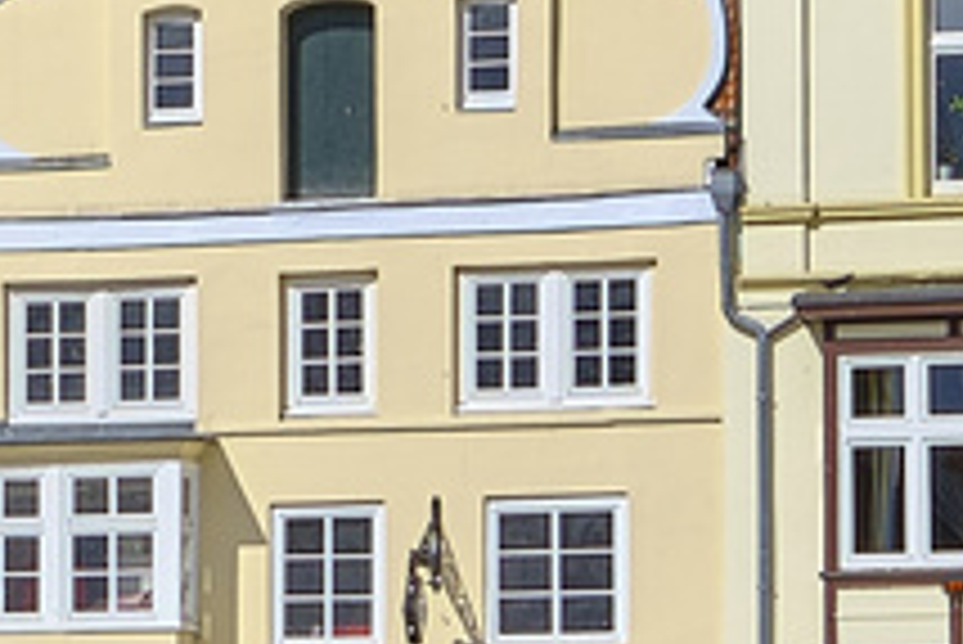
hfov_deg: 9.8
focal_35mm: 204
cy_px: 748
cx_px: -468
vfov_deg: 6.7
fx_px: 5460
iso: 160
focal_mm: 18
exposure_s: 1/900
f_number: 5.6
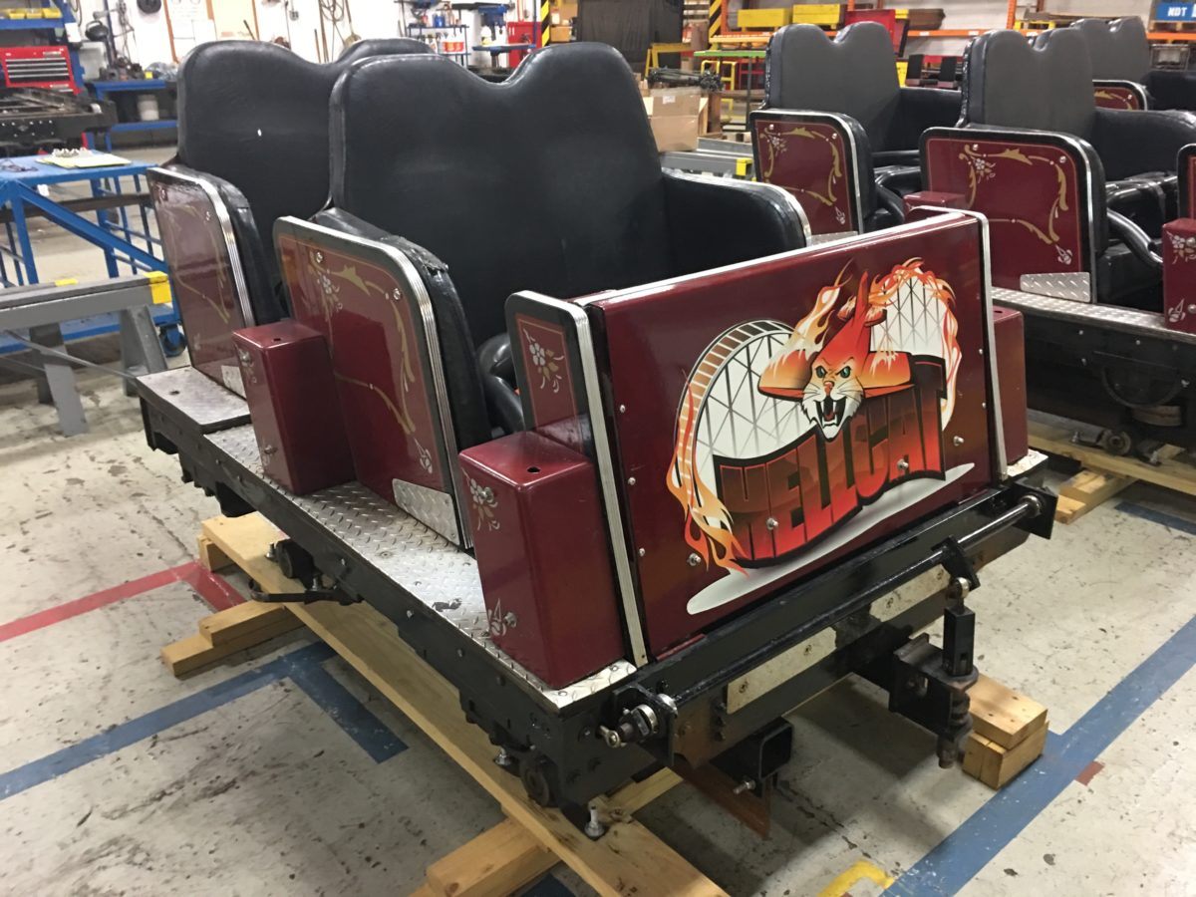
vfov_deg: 48.2
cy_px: 448
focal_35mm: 29
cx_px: 598
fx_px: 1002
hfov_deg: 61.7
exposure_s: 1/15
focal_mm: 4.15
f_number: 2.2
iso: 100
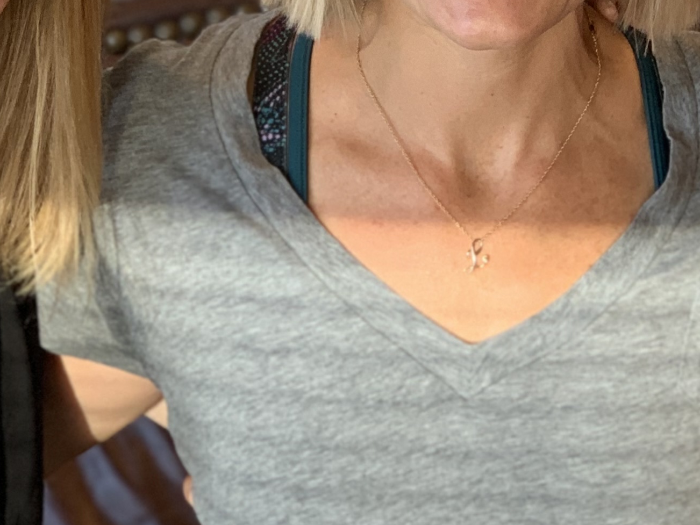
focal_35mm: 161
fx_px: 3256
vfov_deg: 9.1
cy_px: -156
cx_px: 425
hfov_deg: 12.3
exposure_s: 1/60
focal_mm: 6
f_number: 2.4
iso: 80
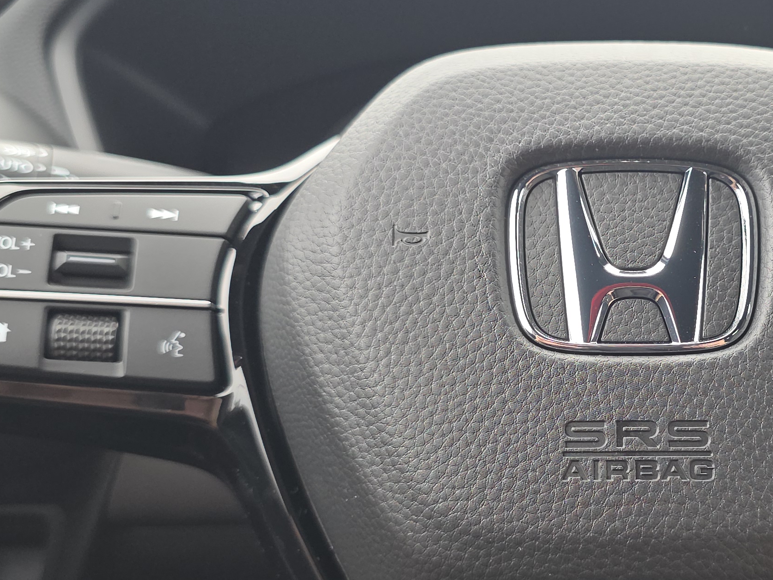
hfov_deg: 34.0
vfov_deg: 26.5
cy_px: 324
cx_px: 601
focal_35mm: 55
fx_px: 1228
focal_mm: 6.3
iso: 32
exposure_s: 1/180
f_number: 1.7
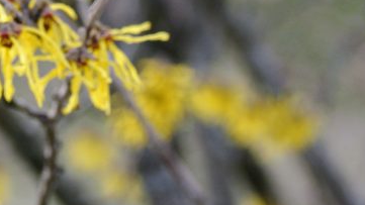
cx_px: -44
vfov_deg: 5.0
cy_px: 59
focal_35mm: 241
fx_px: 2332
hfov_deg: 8.9
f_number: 3.8
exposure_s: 1/200
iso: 100
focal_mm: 30
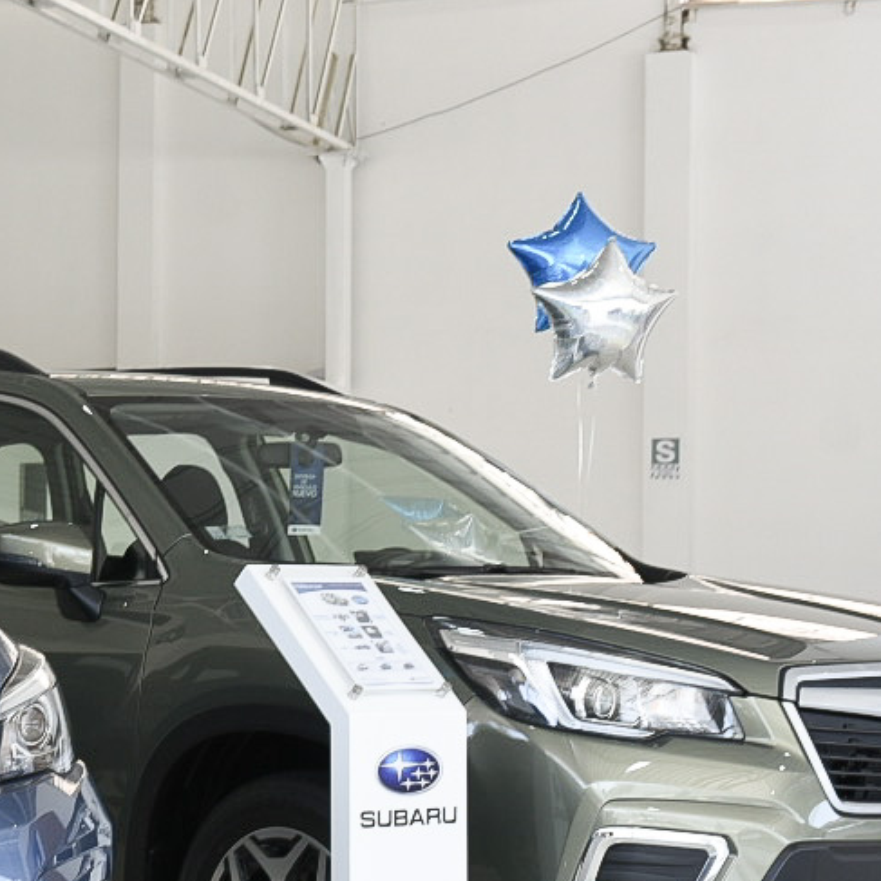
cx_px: -378
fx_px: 2851
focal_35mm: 99
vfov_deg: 17.4
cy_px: 684
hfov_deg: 16.3
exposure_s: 1/100
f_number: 5.6
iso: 200
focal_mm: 35
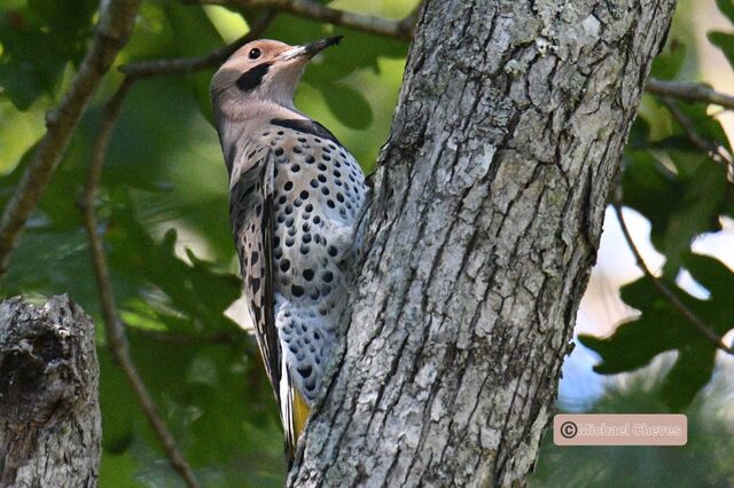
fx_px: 12226
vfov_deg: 2.3
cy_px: 244
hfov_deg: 3.4
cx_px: 367
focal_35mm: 600
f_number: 8
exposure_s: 1/667
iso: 5600
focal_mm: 600
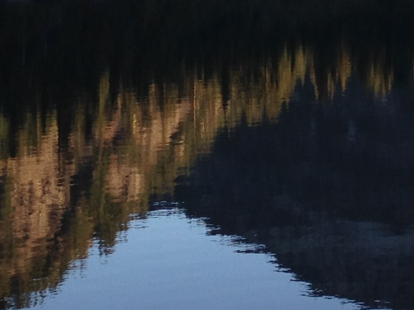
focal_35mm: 149
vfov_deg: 9.8
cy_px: -65
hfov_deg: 12.9
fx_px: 1782
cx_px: 503
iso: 50
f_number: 2.4
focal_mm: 4.12
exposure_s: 1/218
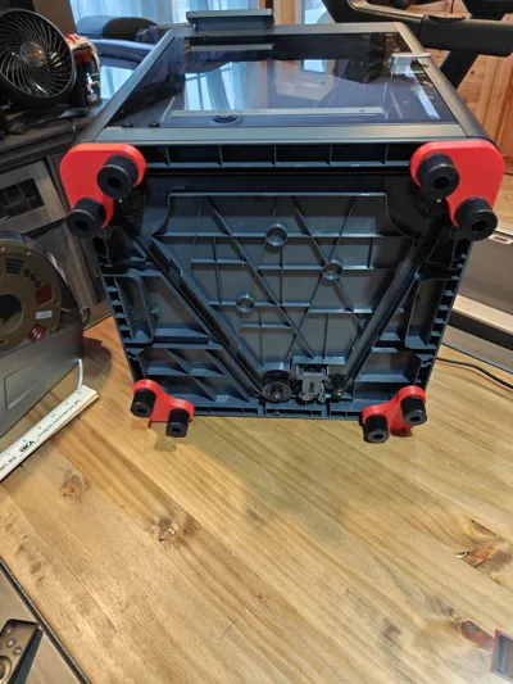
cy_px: 342
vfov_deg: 73.9
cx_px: 256
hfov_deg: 58.9
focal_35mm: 23
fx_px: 454
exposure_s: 1/40
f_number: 1.6
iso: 250
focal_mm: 6.06
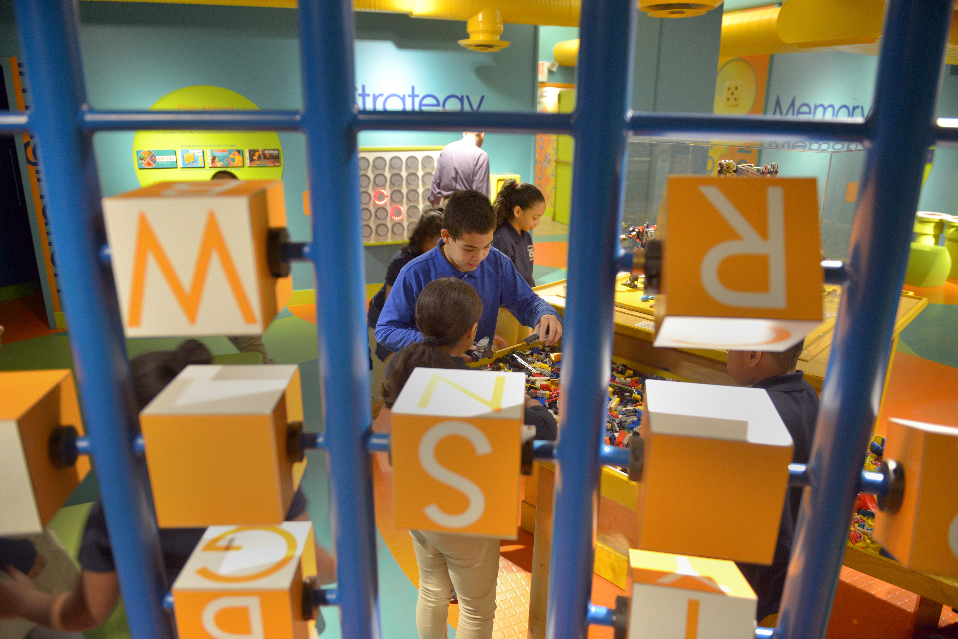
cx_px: 479
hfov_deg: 73.7
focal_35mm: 24
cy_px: 320
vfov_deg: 53.2
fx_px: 639
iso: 1250
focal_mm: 24
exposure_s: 1/60
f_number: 3.2
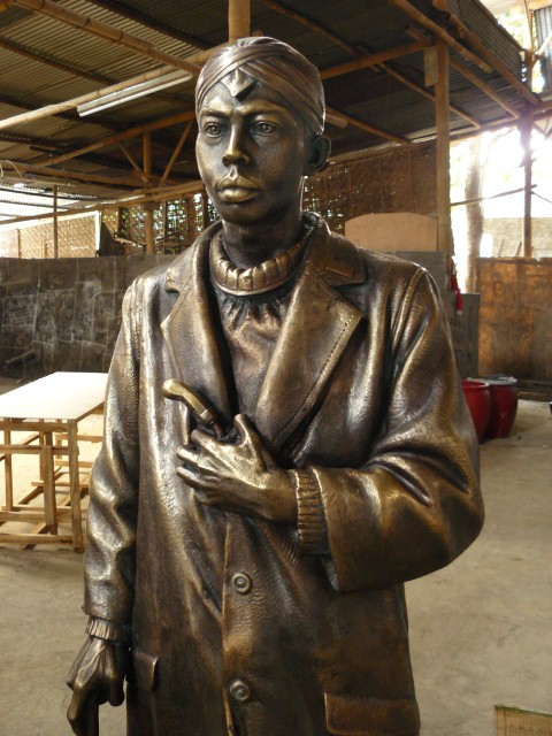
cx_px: 276
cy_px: 368
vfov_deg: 51.4
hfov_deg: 39.7
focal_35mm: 36
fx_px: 765
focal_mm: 6
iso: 200
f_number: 2.8
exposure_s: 1/10
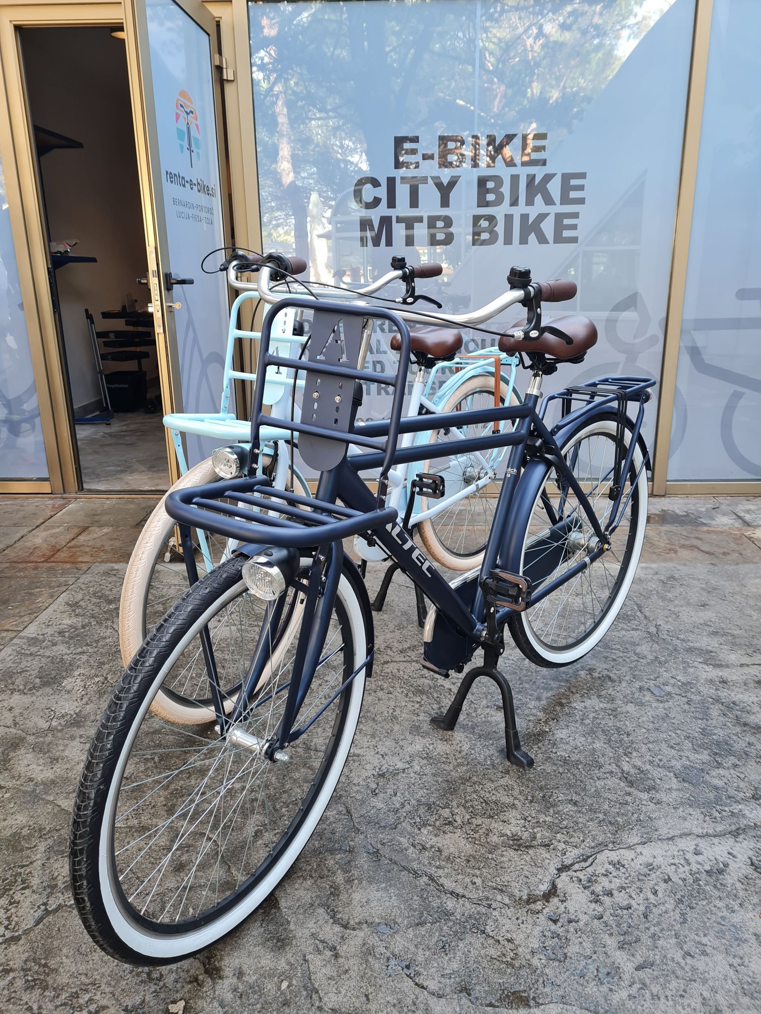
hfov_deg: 53.1
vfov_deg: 67.3
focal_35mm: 26
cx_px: 380
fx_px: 762
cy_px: 507
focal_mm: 5.4
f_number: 1.8
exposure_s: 1/100
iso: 80
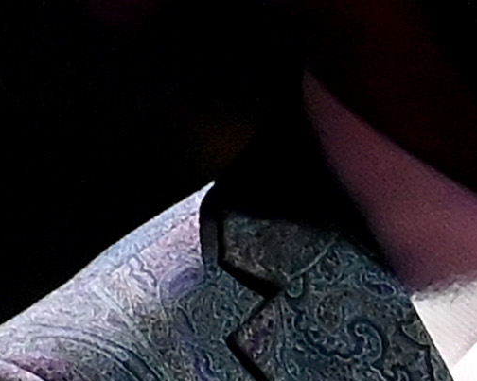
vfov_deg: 0.7
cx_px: 619
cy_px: 482
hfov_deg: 0.9
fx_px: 31532
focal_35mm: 2234
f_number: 4
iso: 6400
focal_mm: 200
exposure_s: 1/250
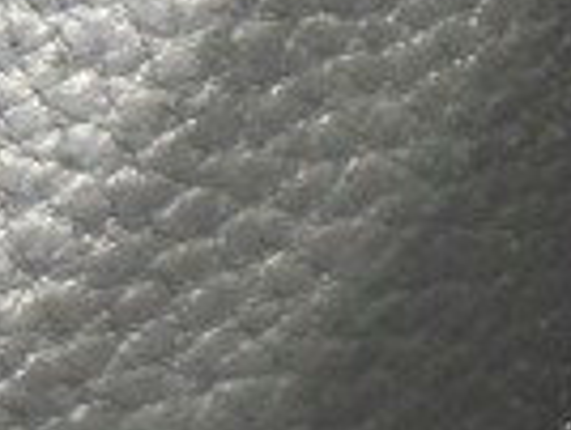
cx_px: 1939
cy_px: -749
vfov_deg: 4.0
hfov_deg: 5.0
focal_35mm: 366
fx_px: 6048
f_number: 1.78
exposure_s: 1/40
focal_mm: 6.86
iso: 400
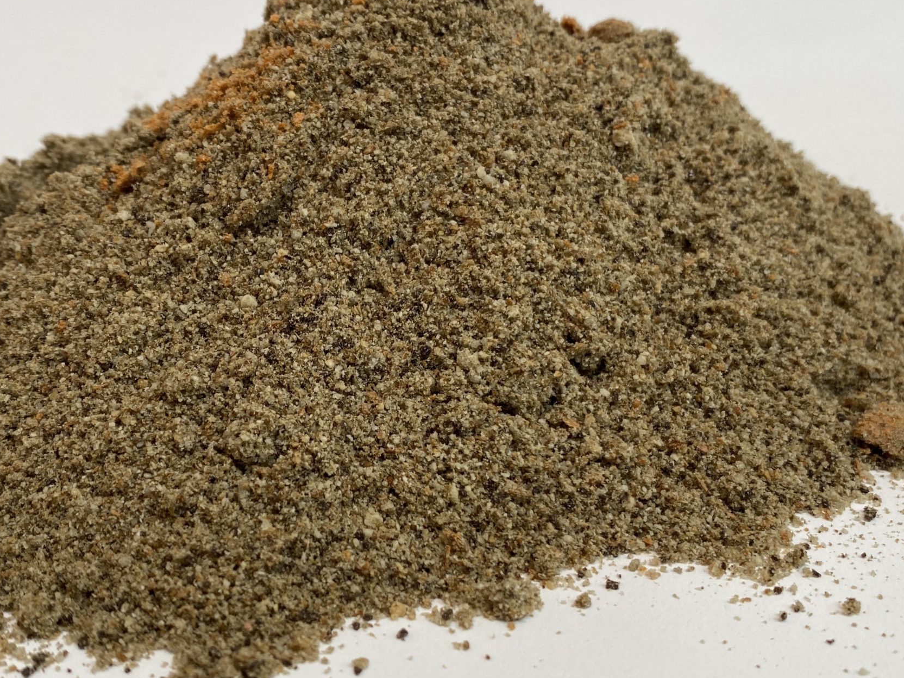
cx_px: 374
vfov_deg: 36.0
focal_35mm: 40
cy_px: 349
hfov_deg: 46.6
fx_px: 1045
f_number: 1.8
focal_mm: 4.25
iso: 40
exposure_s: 1/70
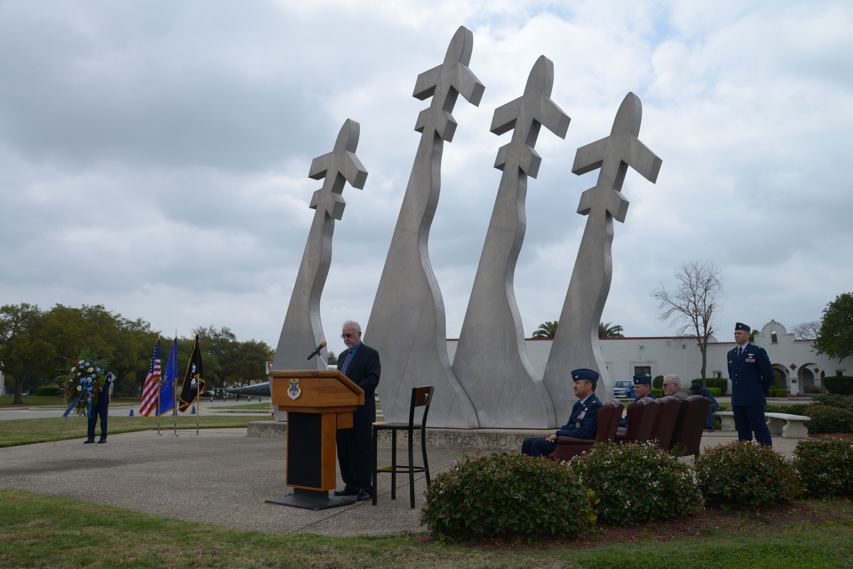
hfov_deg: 60.3
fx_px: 735
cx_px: 426
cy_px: 284
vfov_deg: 42.4
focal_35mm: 31
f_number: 10
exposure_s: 1/320
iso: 200
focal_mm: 31
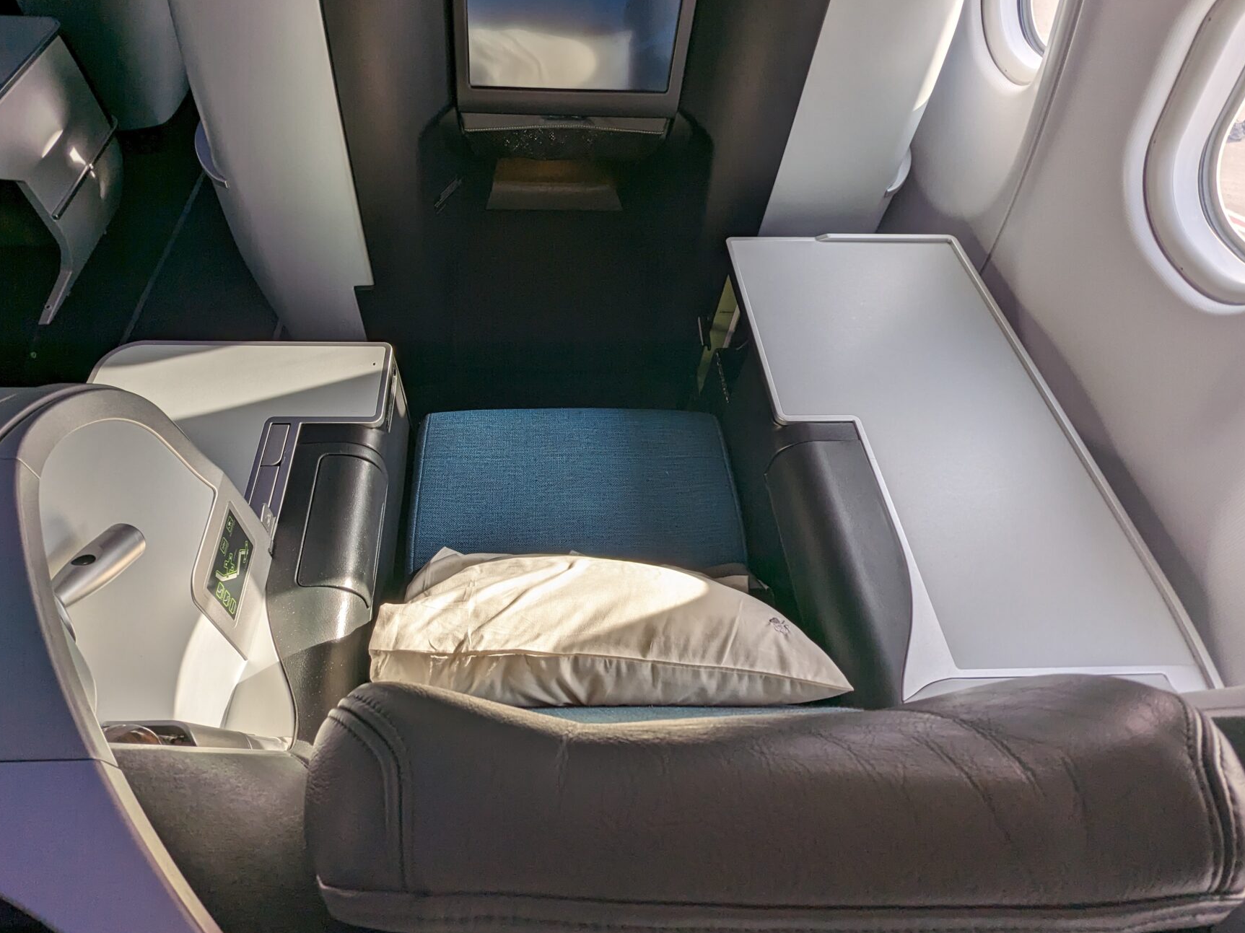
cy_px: 400
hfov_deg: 84.3
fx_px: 683
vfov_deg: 68.3
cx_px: 549
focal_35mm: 19
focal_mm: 2.35
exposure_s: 1/308
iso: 39
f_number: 2.2
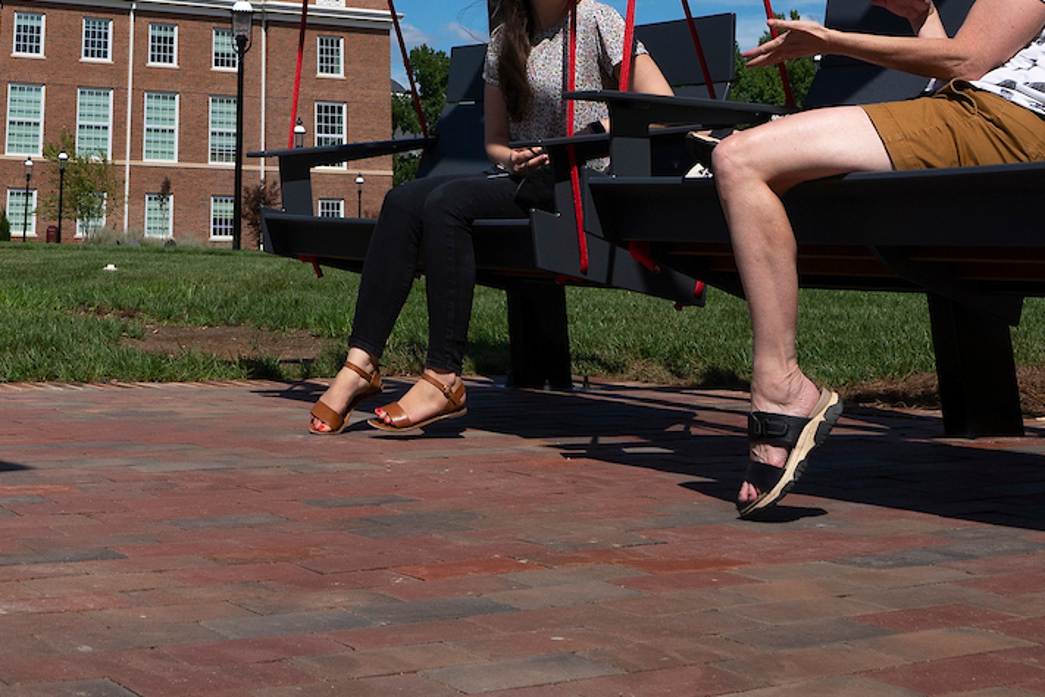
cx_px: 132
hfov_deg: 35.0
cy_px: -328
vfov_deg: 21.4
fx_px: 1567
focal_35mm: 54
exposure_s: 1/1000
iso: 160
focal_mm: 16
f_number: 9
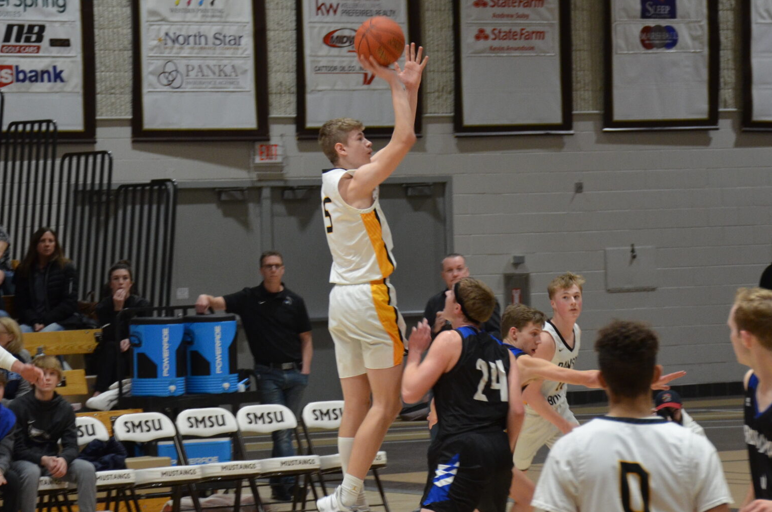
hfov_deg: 11.0
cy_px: 249
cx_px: 374
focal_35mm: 188
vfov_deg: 7.3
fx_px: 4020
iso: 1100
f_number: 5
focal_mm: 75
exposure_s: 1/125
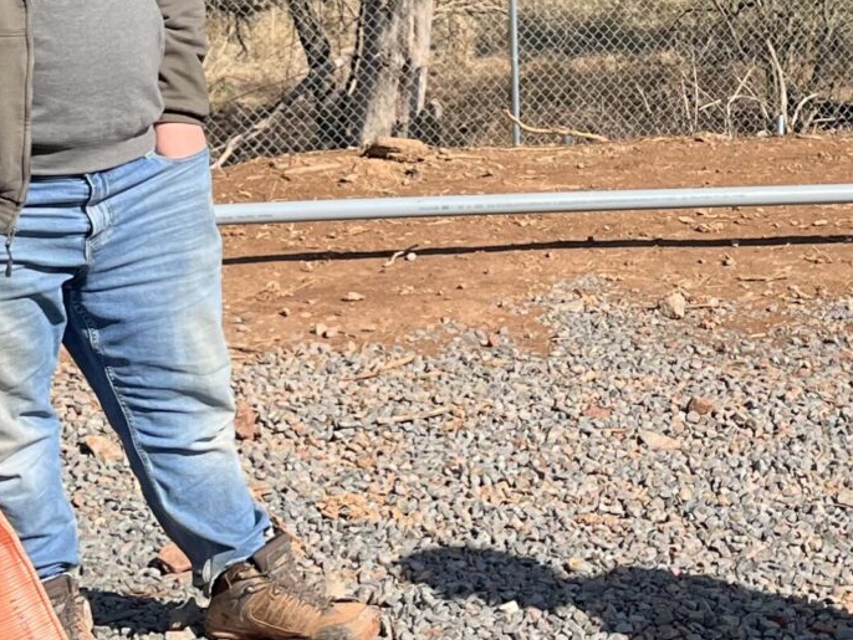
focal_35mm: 97
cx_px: 703
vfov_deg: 15.2
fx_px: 2391
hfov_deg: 20.0
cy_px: 214
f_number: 1.6
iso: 50
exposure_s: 1/2755
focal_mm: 5.1
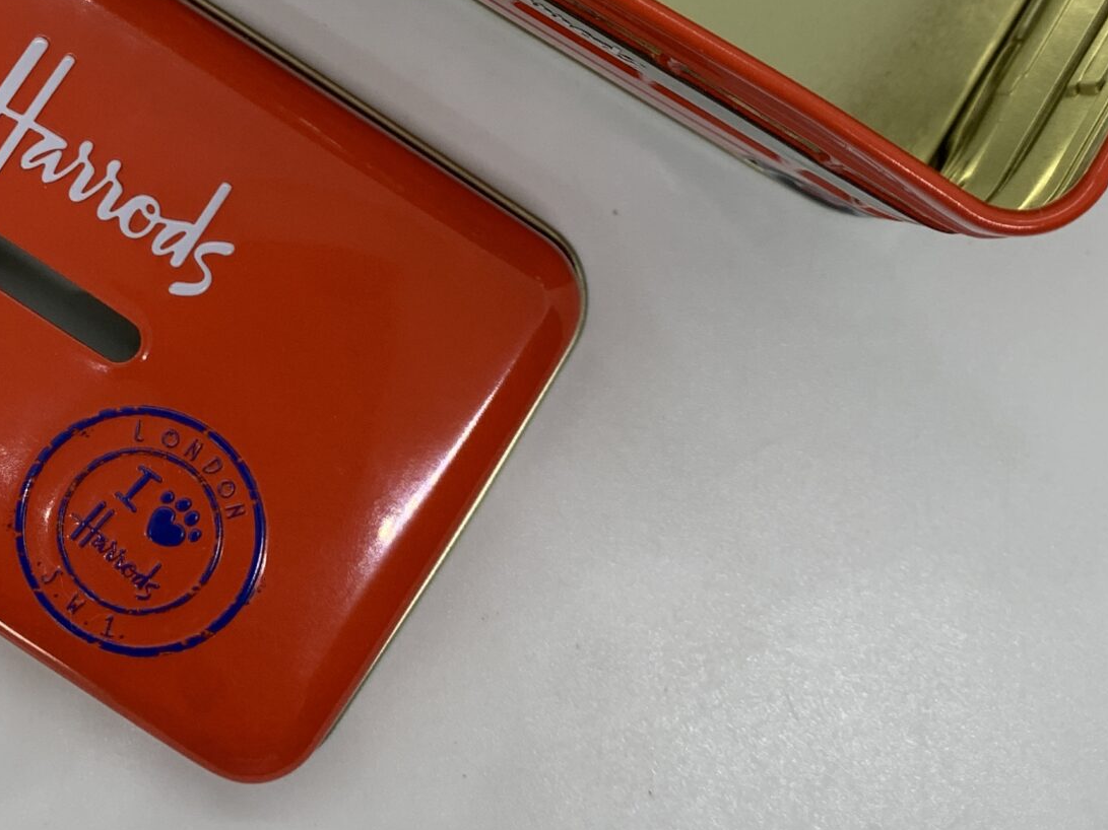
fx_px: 1952
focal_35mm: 61
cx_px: 461
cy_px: -11
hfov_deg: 31.6
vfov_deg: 23.0
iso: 40
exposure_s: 1/122
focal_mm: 4.25
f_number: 1.8
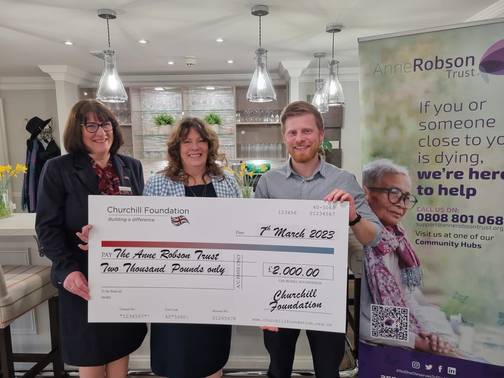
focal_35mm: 26
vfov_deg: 53.1
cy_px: 189
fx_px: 379
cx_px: 252
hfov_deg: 67.3
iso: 200
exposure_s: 1/100
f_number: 1.8
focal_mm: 5.4
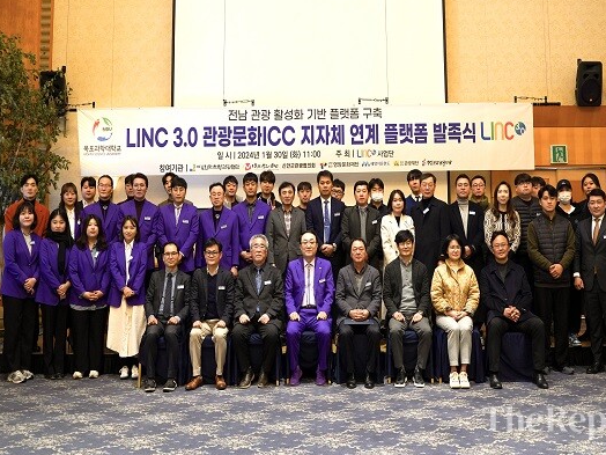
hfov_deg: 55.3
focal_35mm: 33
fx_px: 578
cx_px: 326
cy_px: 226
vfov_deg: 42.9
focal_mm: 30
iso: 1600
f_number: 3.2
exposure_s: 1/40
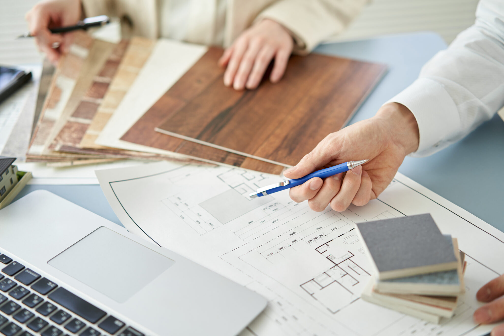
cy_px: 168
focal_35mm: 55
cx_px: 252
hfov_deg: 36.2
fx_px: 770
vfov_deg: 24.6
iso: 250
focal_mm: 55
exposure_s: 1/50
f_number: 2.2
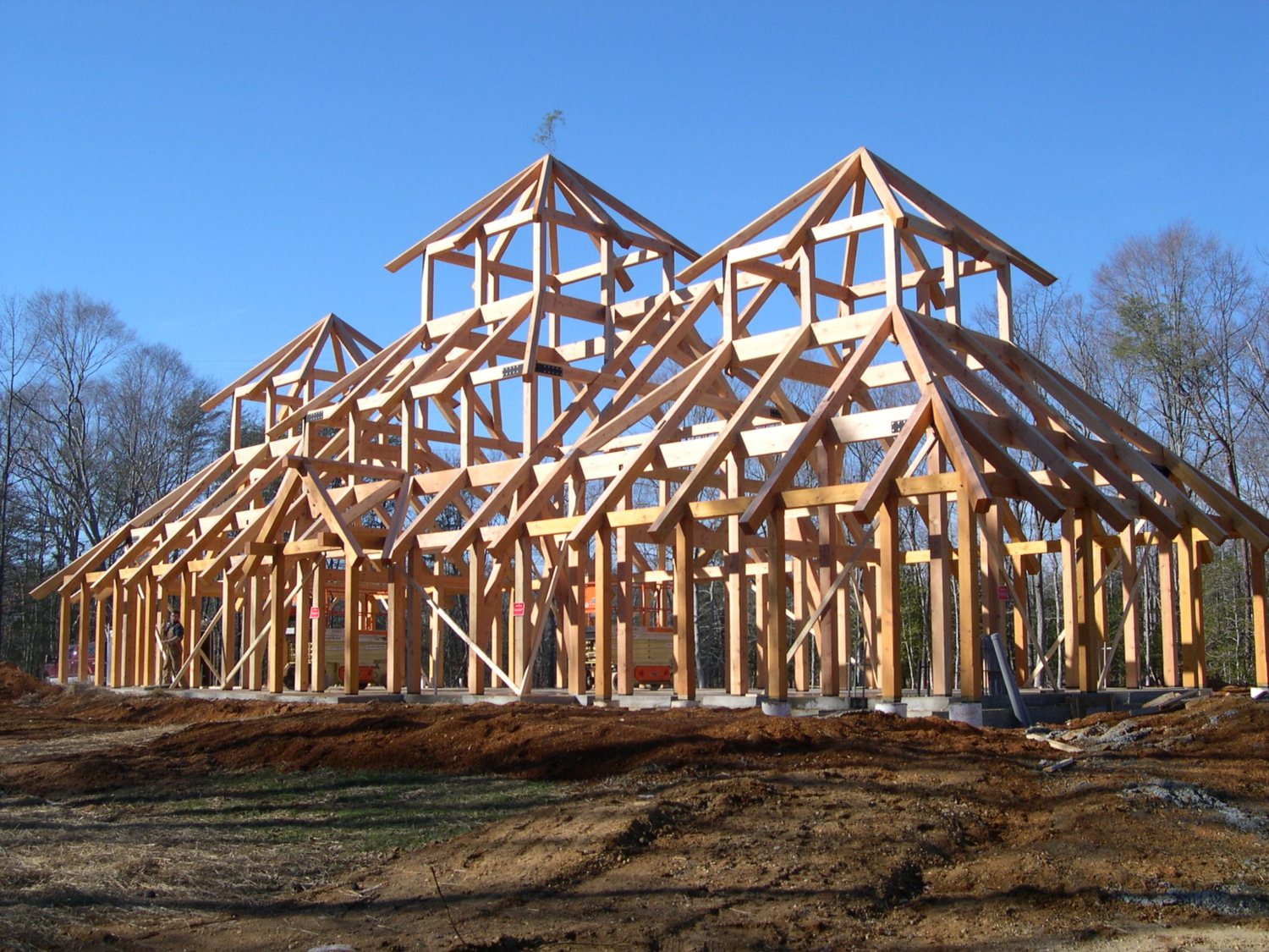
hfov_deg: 49.0
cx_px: 634
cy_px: 476
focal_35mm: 38
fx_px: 1393
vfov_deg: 37.7
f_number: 7.6
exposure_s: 1/144
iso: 100
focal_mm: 8
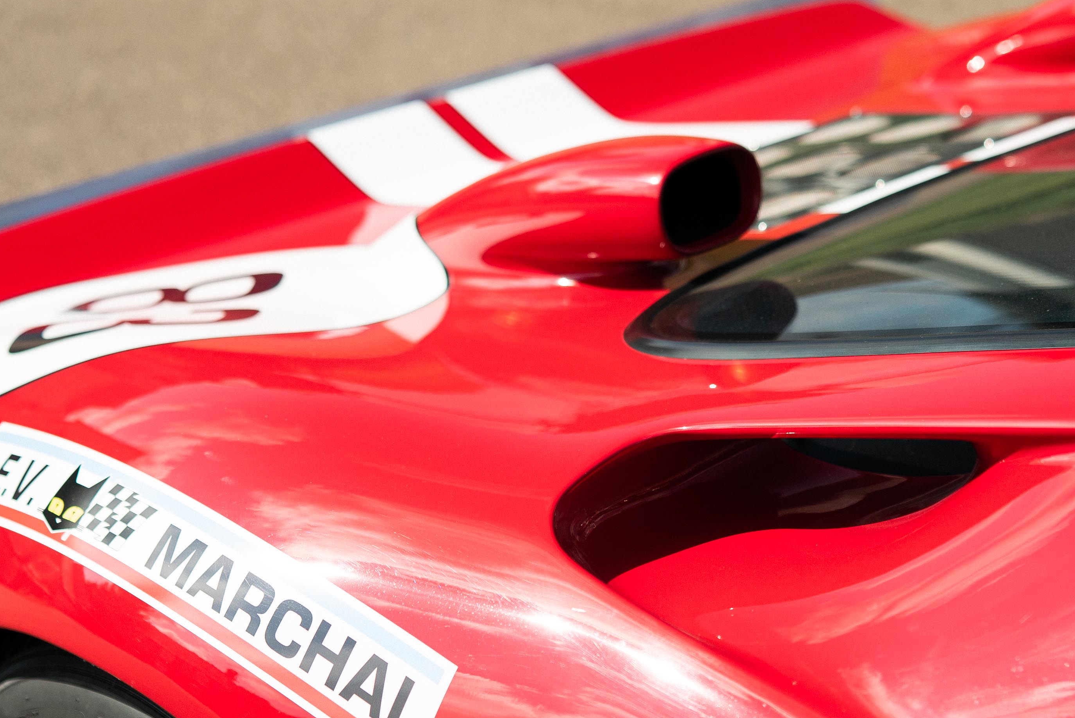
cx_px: 535
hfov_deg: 26.3
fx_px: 2301
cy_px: 461
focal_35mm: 77
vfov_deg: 17.7
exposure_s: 1/2000
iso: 250
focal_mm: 50
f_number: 2.8
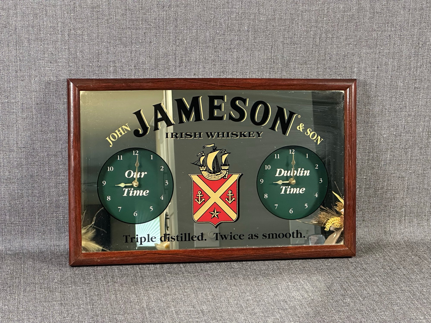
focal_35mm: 77
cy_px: 162
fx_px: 959
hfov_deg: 25.3
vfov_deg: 19.1
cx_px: 216
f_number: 2.8
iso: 500
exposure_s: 1/60
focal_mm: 9
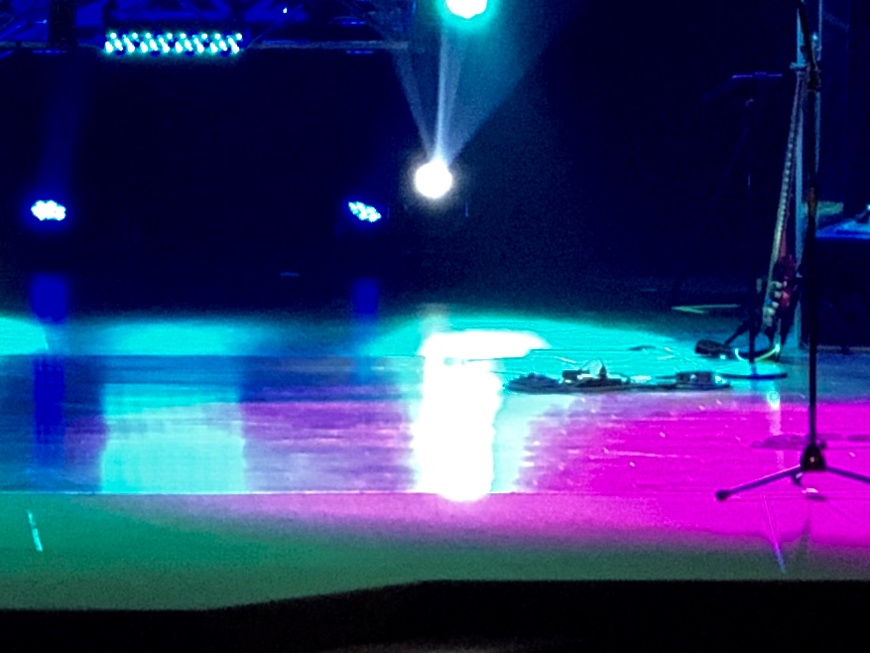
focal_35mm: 262
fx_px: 6586
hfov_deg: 7.5
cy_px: -173
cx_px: -122
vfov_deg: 5.6
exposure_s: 1/60
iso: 1000
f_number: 2.8
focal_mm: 6.6
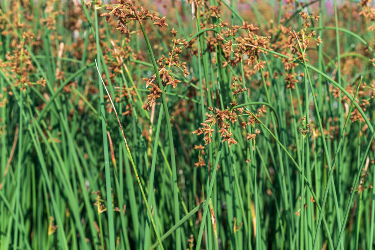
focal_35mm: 50
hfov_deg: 39.6
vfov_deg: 27.0
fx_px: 521
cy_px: 125
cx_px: 188
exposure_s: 1/640
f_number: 5.6
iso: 200
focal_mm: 50
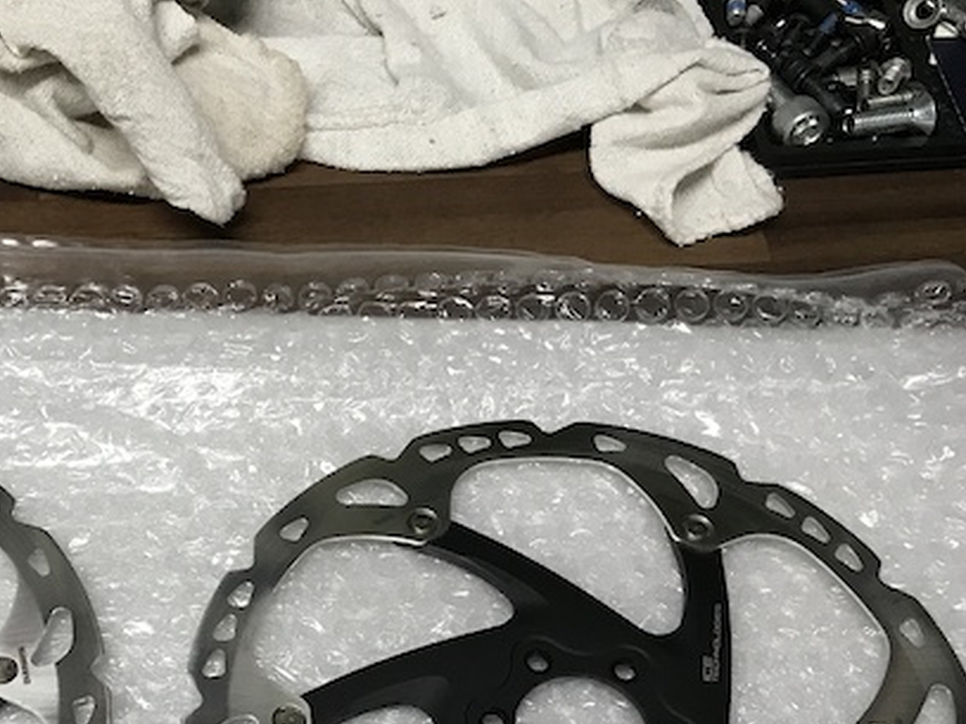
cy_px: 655
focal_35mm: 55
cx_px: 138
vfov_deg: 25.7
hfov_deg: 33.5
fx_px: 1534
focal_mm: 3.99
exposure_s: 1/30
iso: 32
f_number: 1.8
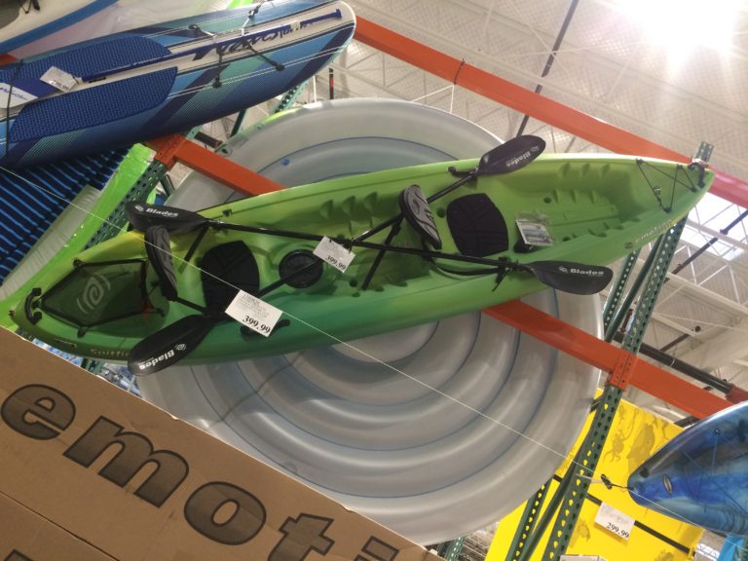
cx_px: 374
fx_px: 627
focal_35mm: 29
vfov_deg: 48.2
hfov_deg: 61.7
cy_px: 280
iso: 125
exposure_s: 1/30
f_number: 2.2
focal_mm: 4.15
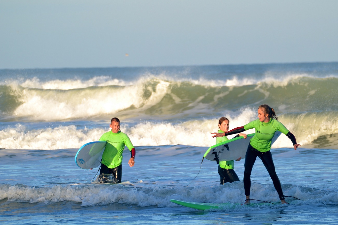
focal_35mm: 359
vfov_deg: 3.8
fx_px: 3370
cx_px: 183
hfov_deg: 5.7
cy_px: 133
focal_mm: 200
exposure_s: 1/500
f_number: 5.6
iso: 200
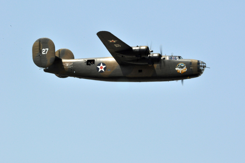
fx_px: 2855
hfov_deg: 4.9
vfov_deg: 3.3
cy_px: 82
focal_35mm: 420
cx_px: 122
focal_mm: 280
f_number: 36
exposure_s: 1/160
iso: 800
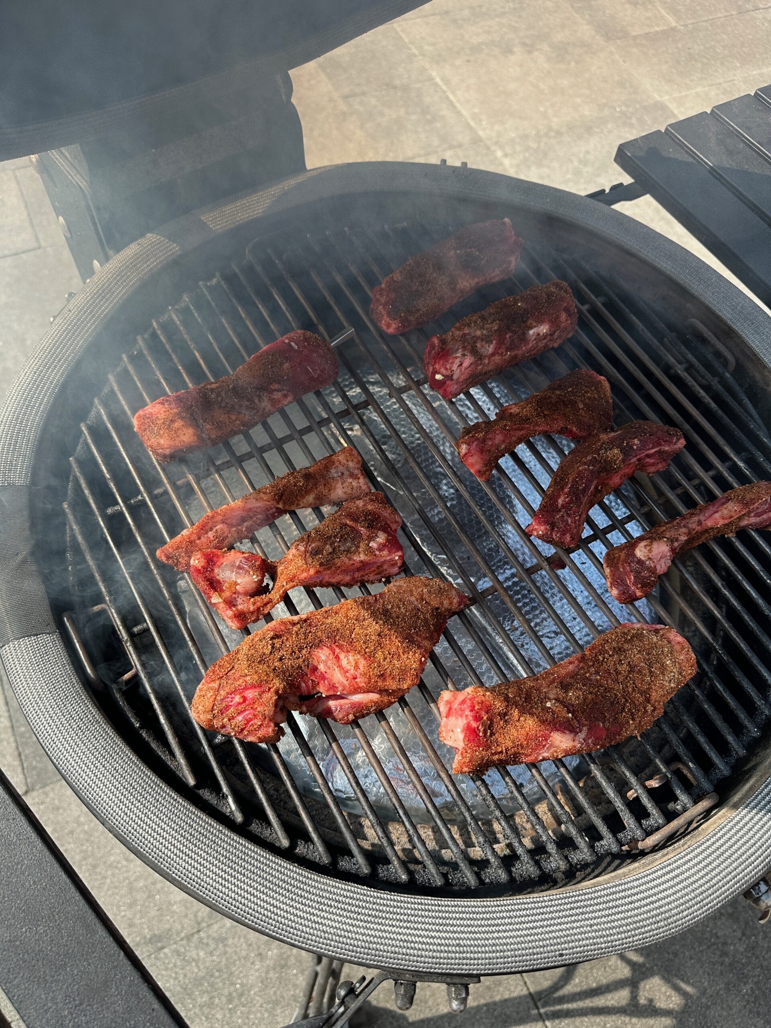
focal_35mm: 24
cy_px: 514
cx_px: 386
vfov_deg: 71.6
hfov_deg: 56.8
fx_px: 713
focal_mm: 6.86
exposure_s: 1/1453
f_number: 1.78
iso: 80
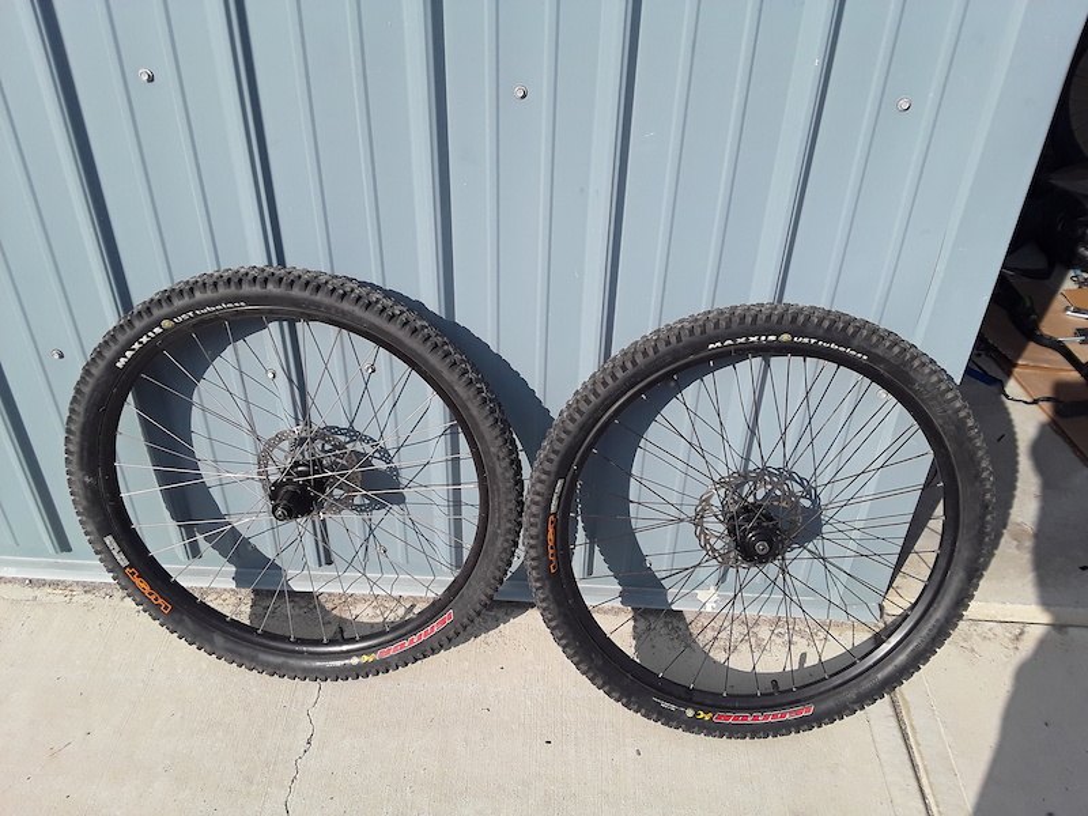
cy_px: 408
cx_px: 544
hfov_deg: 65.3
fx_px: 849
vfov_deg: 51.4
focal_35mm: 27
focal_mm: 2.91
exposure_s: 1/1706
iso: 40
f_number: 1.9
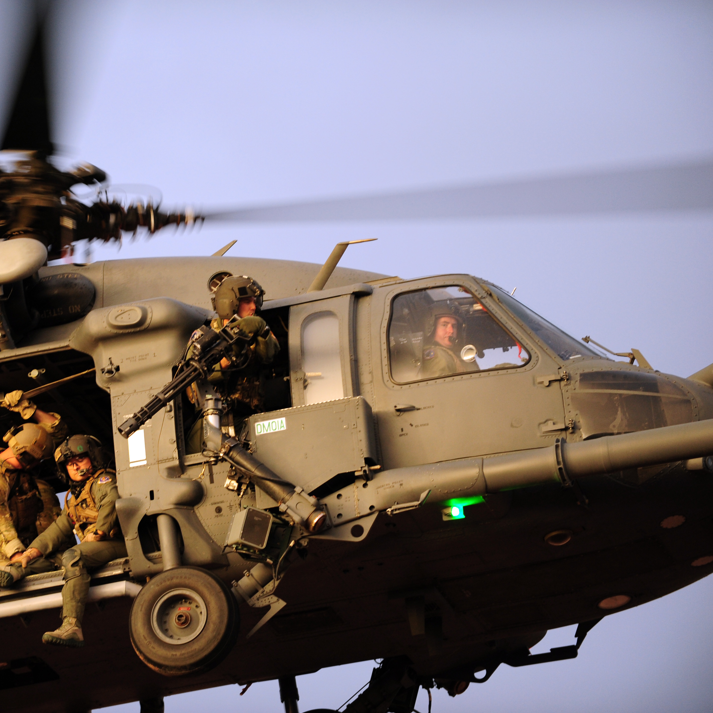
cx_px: 191
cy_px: 357
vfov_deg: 6.8
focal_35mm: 256
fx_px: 5966
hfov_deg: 6.8
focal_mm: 200
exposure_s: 1/125
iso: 1000
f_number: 2.8
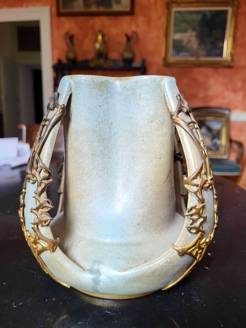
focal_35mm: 26
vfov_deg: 67.3
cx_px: 123
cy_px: 164
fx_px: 246
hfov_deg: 53.1
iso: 125
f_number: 1.8
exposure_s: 1/100
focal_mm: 5.4
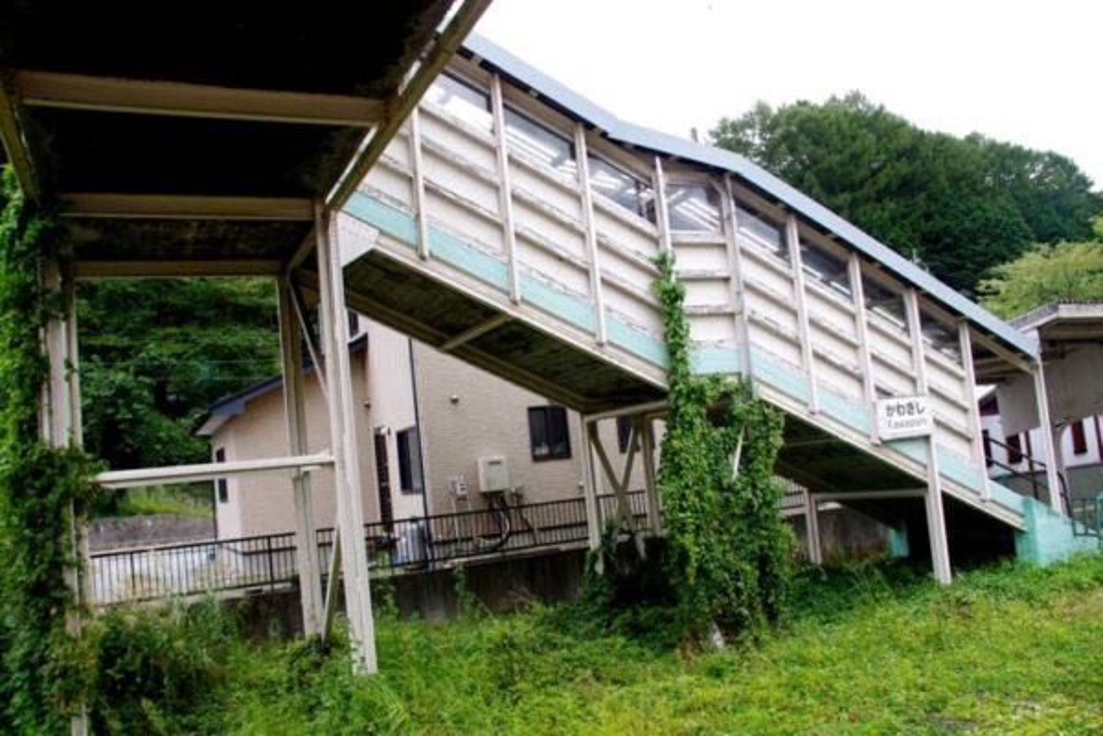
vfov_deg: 47.9
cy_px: 368
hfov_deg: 67.4
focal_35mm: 27
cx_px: 552
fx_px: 827
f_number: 4.5
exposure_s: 1/200
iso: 200
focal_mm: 18
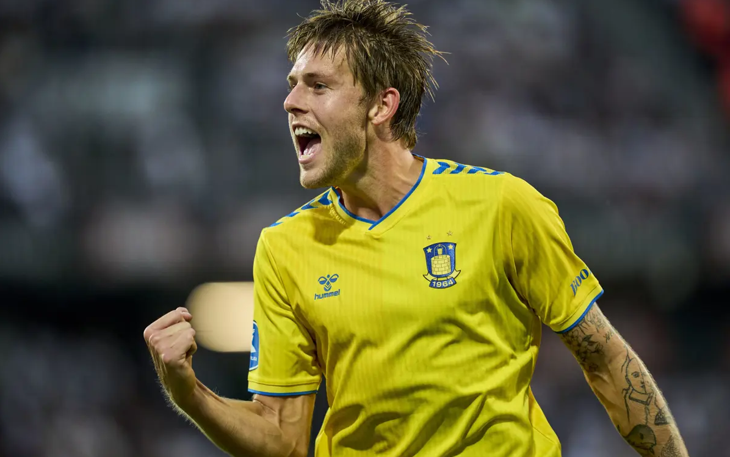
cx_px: 364
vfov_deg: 3.2
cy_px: 214
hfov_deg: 5.1
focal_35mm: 409
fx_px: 8139
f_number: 2.8
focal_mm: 400
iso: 2000
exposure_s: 1/2000
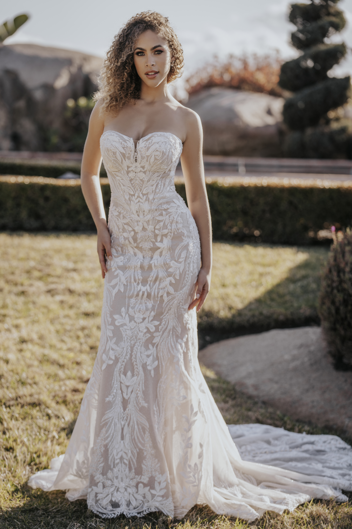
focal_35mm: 114
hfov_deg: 12.0
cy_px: 264
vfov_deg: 17.9
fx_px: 1672
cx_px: 176
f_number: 3.2
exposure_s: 1/800
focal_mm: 114
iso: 160
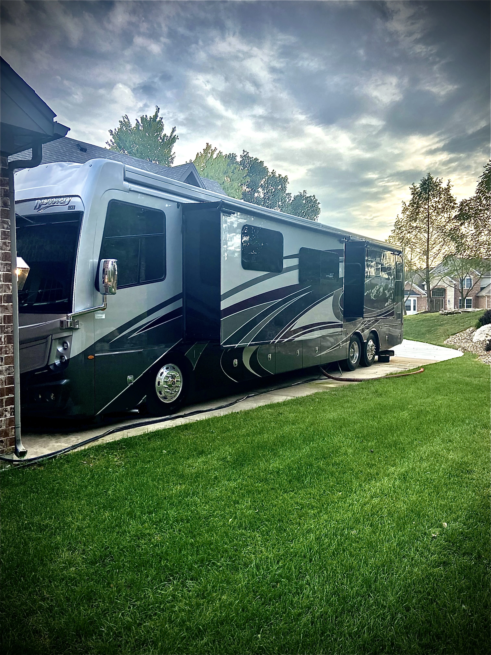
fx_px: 492
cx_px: 246
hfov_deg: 53.1
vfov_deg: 67.3
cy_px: 328
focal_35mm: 26
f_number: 1.8
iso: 32
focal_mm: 4.25
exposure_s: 1/973
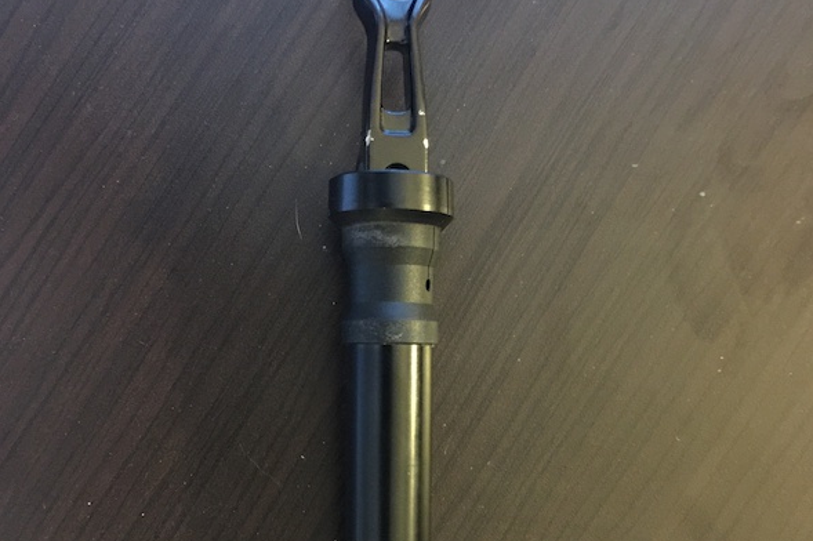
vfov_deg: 31.8
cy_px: 428
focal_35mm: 41
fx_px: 925
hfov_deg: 47.4
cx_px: 411
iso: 200
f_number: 2.2
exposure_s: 1/4
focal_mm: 4.15
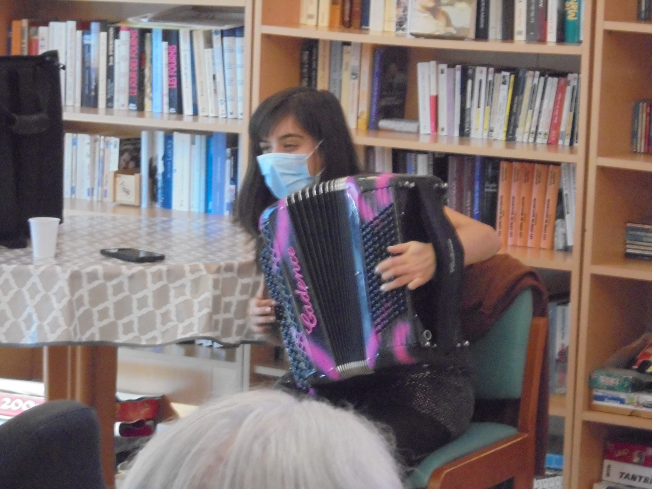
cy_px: 244
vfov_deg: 9.5
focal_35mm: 156
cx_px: 326
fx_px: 2938
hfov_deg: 12.7
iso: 800
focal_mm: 27.6
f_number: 6.5
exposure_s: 1/15
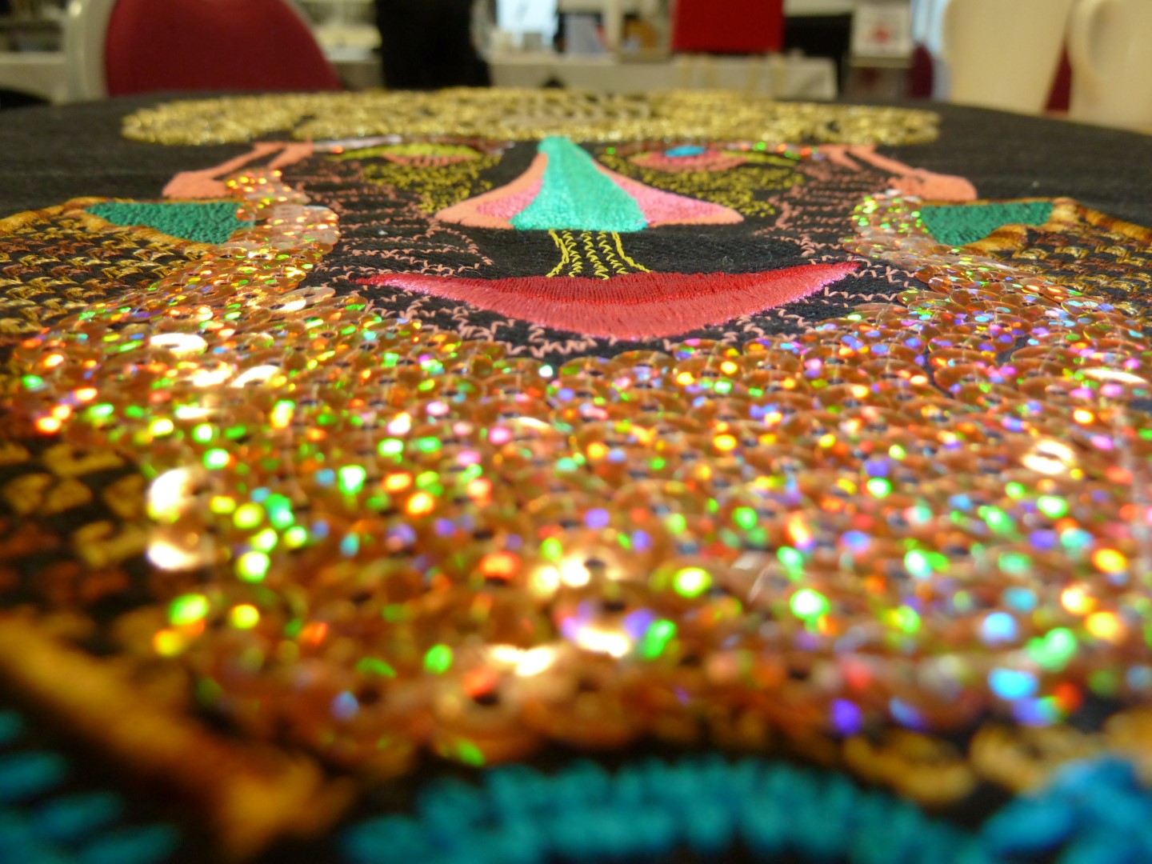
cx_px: 576
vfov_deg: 54.9
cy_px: 432
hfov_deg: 69.4
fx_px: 832
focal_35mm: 25
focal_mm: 4.1
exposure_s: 1/30
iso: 200
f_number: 3.3
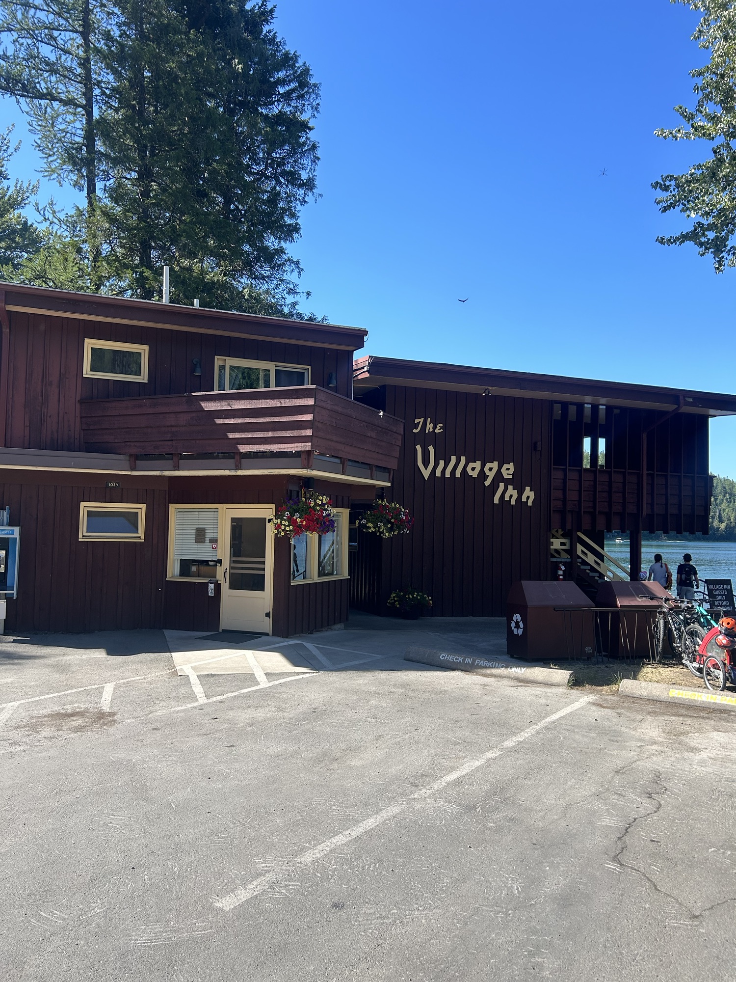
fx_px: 737
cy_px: 491
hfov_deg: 53.1
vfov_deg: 67.3
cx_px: 368
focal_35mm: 26
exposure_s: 1/1808
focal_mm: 5.7
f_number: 1.5
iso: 50
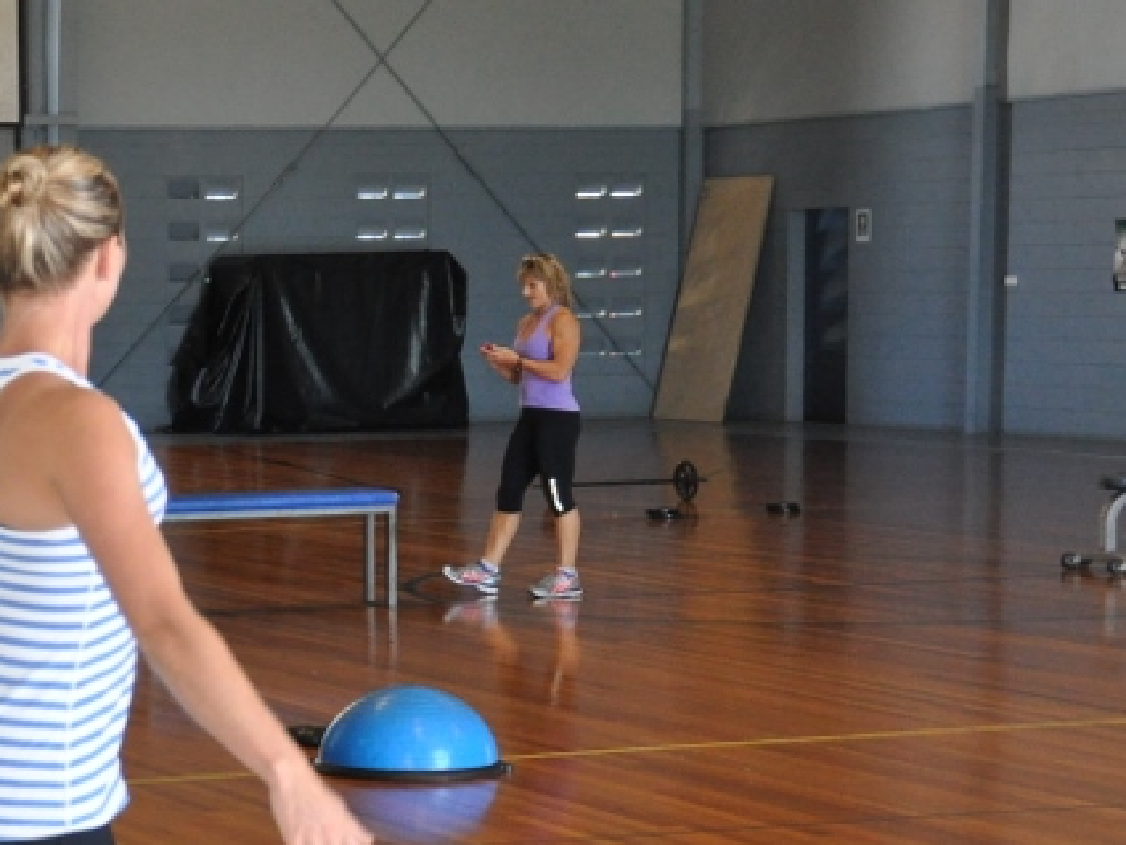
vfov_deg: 14.2
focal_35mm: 104
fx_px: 3384
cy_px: 530
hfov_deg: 18.3
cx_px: -56
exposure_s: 1/200
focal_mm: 30
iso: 1600
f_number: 5
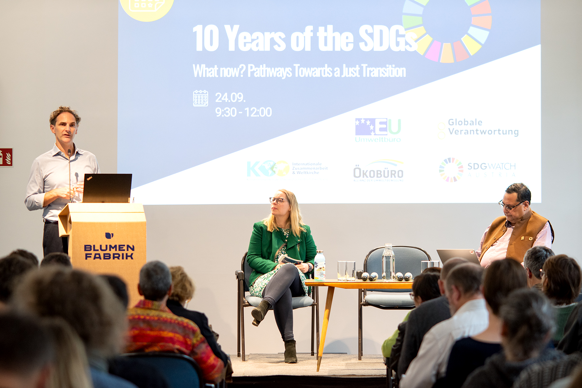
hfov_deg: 15.2
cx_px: 291
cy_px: 194
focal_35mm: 135
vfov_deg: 10.2
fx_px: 2182
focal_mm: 135
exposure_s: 1/125
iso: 800
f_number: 4
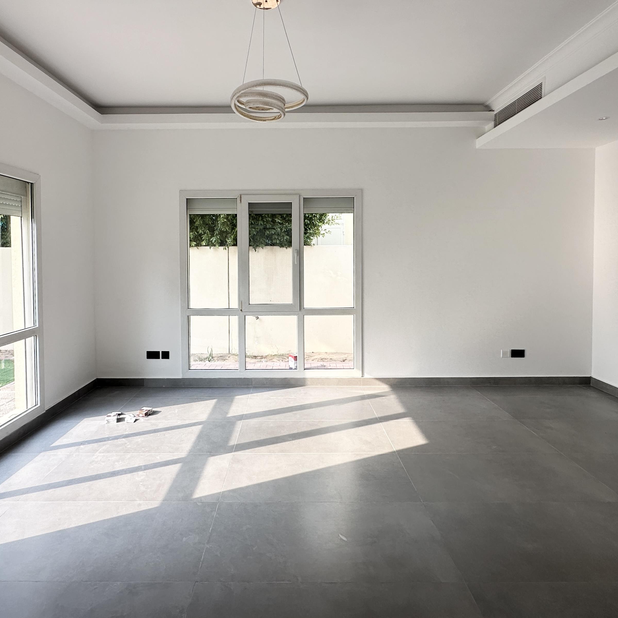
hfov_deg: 74.7
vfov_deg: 74.8
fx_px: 404
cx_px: 284
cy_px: 292
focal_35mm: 20
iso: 40
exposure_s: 1/259
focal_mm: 2.22
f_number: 2.2
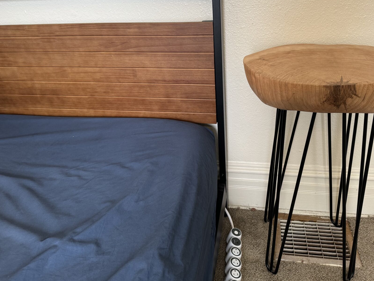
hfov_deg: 59.9
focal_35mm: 30
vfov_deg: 46.5
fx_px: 324
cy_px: 109
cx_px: 204
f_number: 1.78
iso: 200
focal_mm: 6.86
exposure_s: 1/85
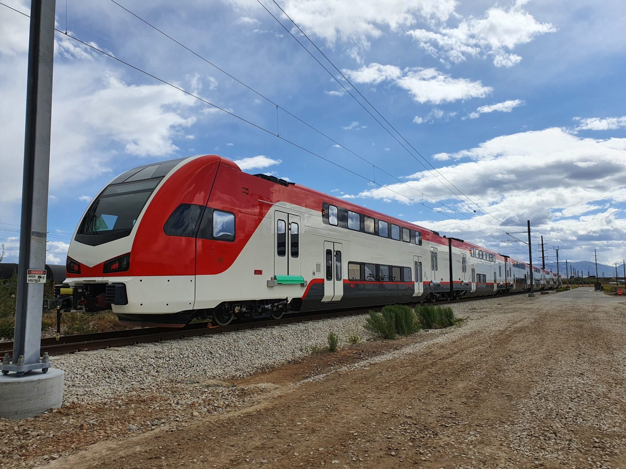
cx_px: 313
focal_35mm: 26
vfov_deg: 53.1
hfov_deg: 67.3
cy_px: 234
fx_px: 470
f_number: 2.4
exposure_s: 1/2872
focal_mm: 4.32
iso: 50
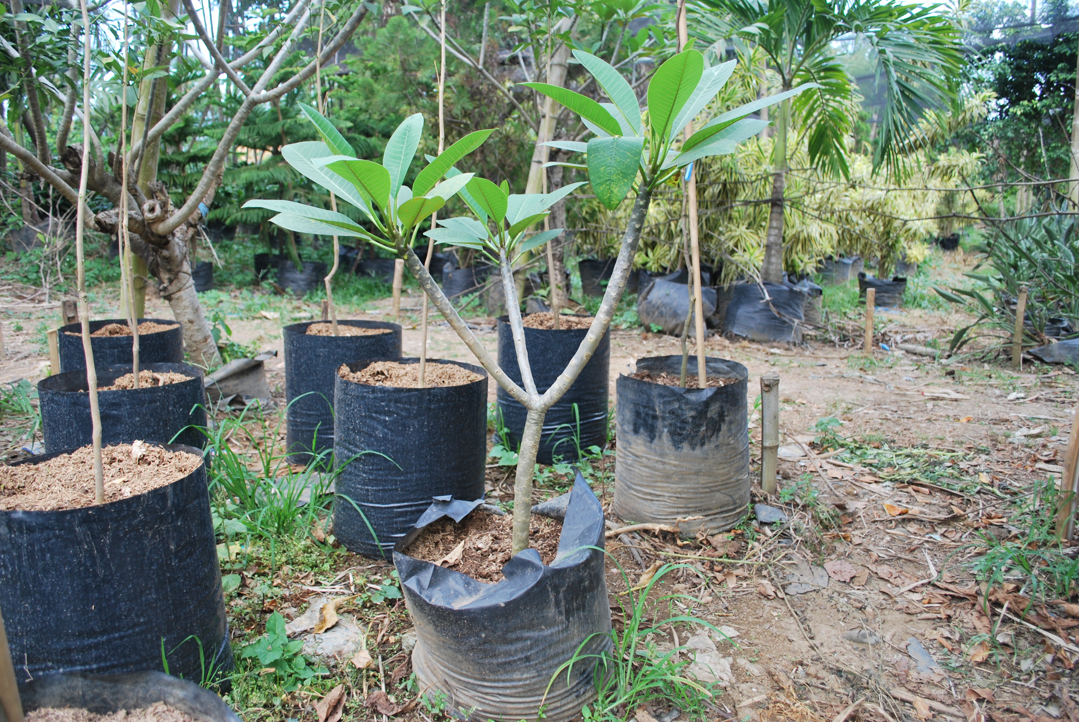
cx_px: 540
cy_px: 361
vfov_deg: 48.0
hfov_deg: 67.3
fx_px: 810
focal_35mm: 27
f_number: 4
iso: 200
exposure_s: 1/60
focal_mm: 18
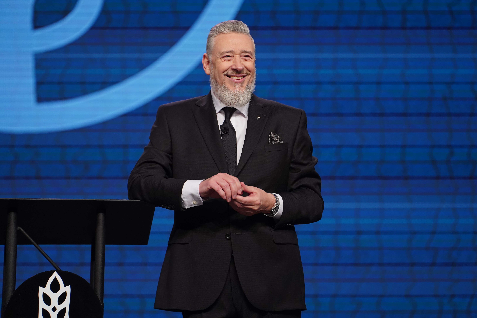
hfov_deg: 11.4
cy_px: 159
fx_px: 2385
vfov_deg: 7.6
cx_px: 238
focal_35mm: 180
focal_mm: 180
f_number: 3.5
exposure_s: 1/320
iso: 1600
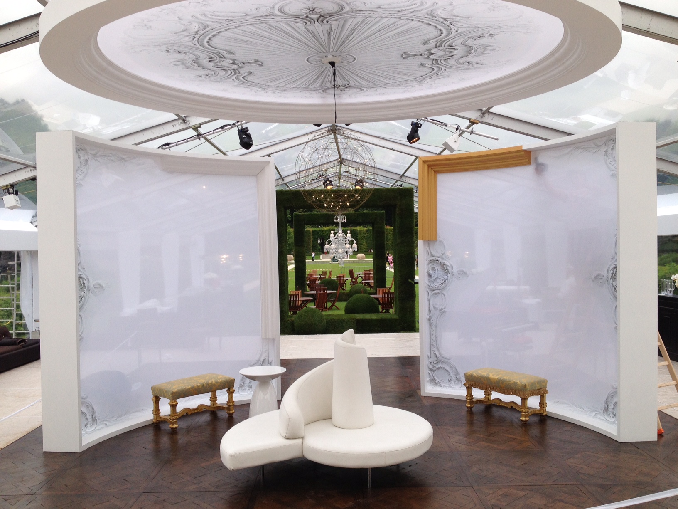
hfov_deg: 52.6
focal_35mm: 35
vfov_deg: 40.7
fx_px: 686
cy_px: 254
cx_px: 339
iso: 50
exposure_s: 1/334
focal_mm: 4.28
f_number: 2.4
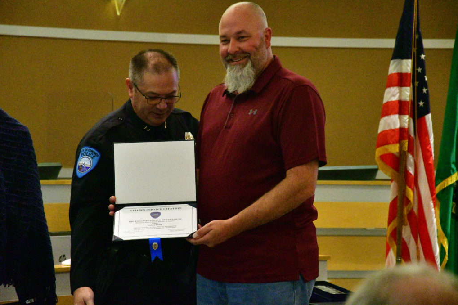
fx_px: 2016
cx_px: 229
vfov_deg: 8.7
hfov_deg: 13.0
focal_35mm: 159
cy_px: 152
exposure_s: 1/400
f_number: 6.3
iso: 28800
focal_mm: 105
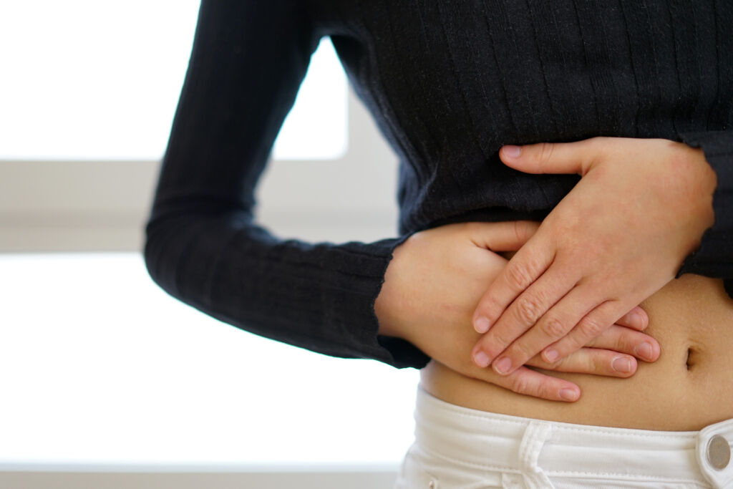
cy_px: 244
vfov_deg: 27.0
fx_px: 1018
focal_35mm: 50
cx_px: 366
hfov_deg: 39.6
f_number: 2
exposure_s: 1/250
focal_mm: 50
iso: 400
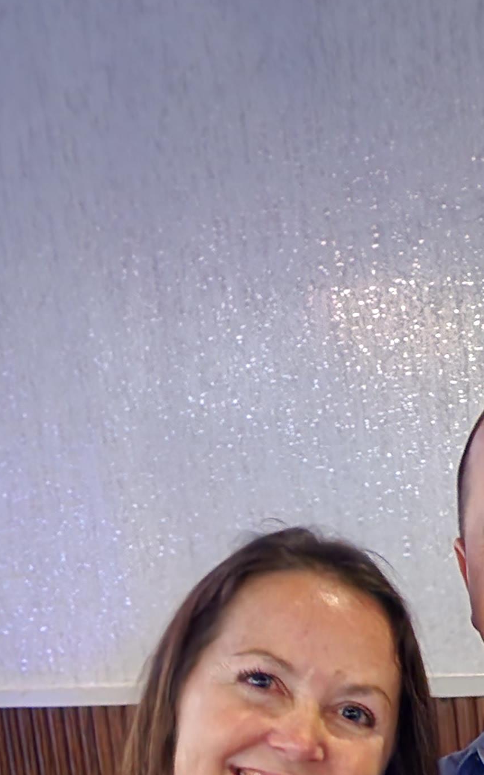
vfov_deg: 27.0
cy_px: 815
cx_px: 536
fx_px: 1499
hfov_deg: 17.7
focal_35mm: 71
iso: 1250
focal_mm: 6.4
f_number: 1.8
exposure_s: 1/10
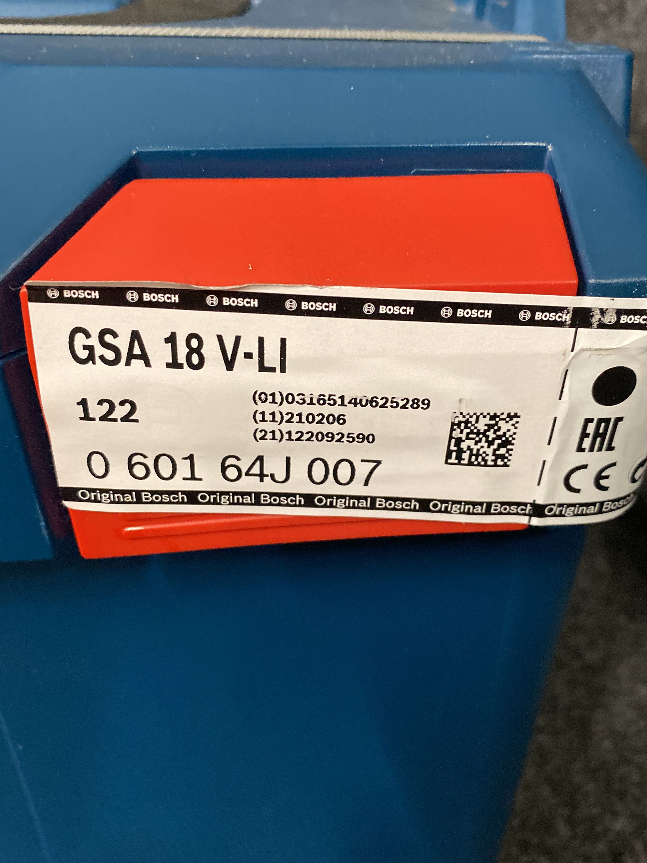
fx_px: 773
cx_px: 340
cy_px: 431
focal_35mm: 31
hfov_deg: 45.4
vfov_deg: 58.4
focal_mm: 4.25
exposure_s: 1/60
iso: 400
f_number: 1.8
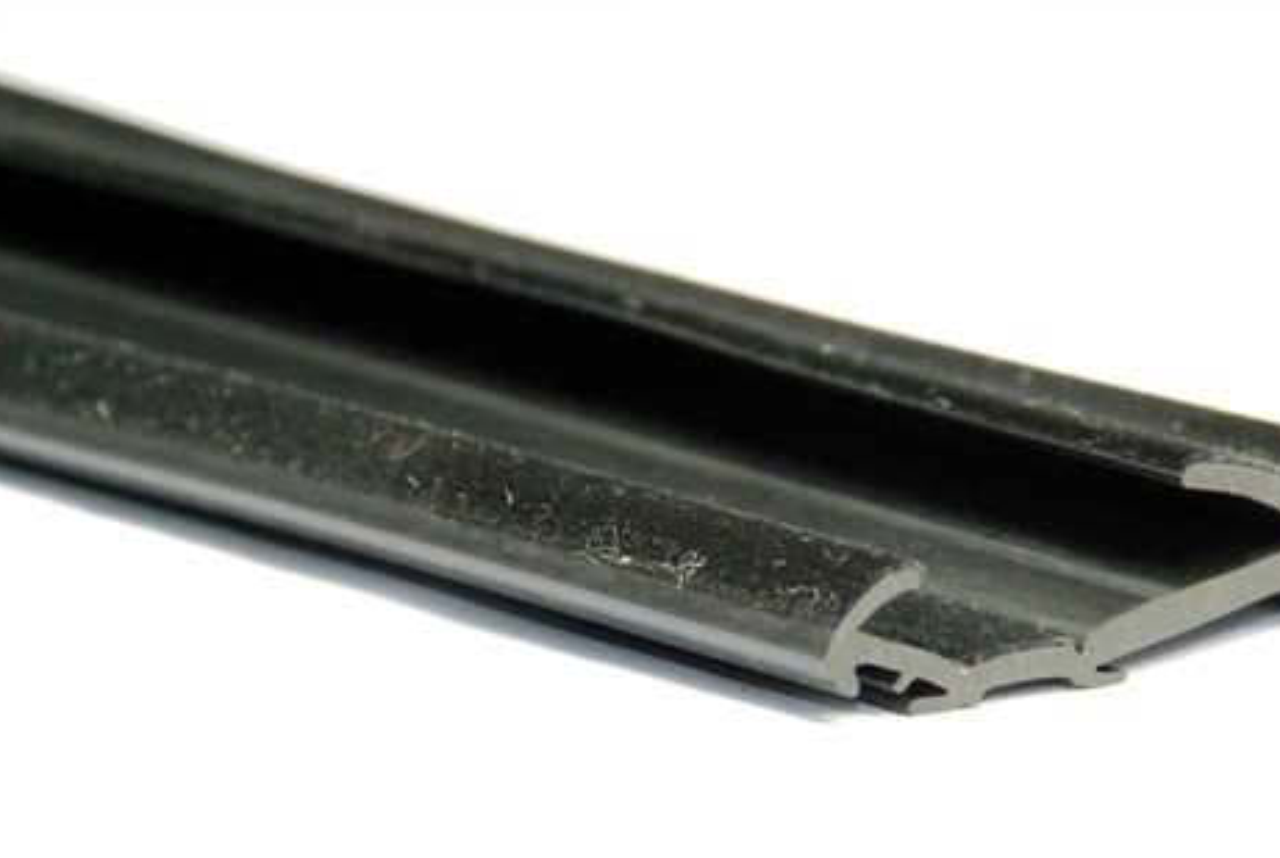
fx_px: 8610
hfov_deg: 8.5
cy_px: 491
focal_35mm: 242
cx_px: 747
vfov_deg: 5.7
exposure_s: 1/100
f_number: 11
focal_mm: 105
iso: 1600
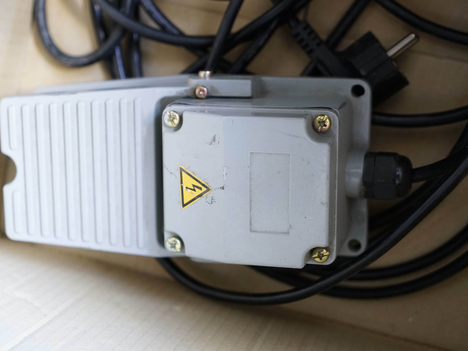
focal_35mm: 67
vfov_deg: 21.9
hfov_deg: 29.0
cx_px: 222
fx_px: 906
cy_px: 178
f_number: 4
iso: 2500
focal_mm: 60
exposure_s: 1/60
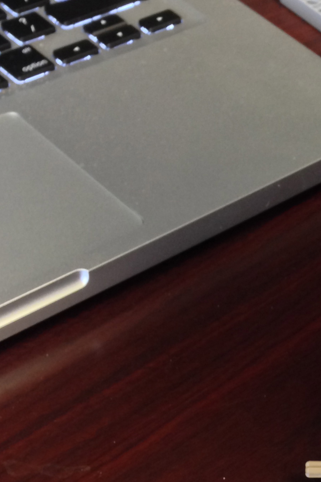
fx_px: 1110
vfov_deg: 23.7
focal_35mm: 83
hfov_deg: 15.6
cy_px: 456
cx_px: 428
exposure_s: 1/20
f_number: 2.4
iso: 125
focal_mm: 4.12
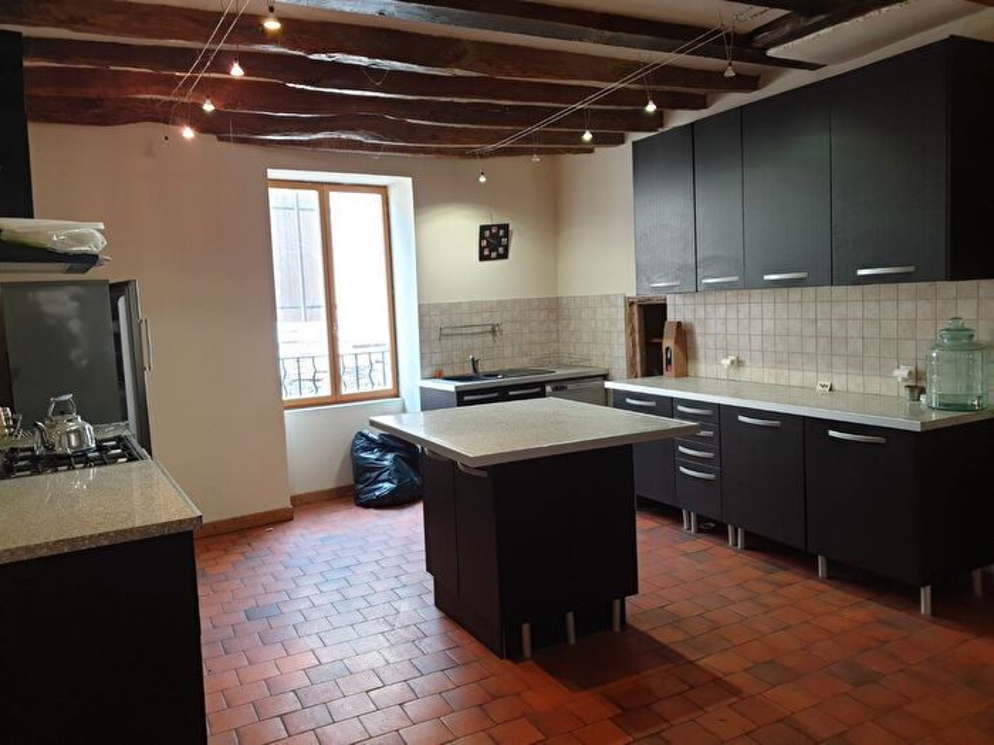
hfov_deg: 67.3
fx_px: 747
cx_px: 497
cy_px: 372
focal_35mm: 26
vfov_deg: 53.1
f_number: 1.5
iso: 64
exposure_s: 1/50
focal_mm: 4.3
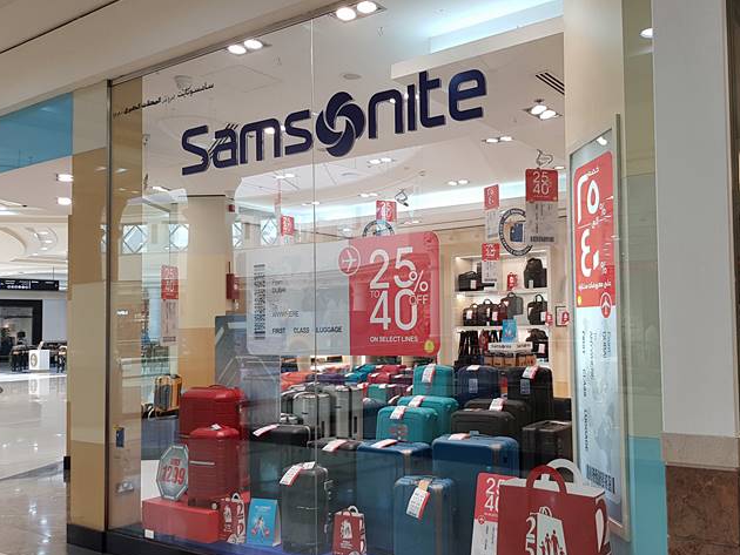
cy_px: 295
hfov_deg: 55.0
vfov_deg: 43.0
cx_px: 432
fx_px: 706
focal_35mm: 33
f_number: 1.7
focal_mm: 4.3
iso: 50
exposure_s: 1/100
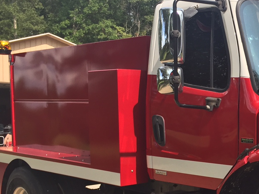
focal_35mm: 66
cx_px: 252
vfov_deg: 22.1
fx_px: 494
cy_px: 142
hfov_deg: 27.8
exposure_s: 1/1130
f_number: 2.2
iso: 32
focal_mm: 4.15
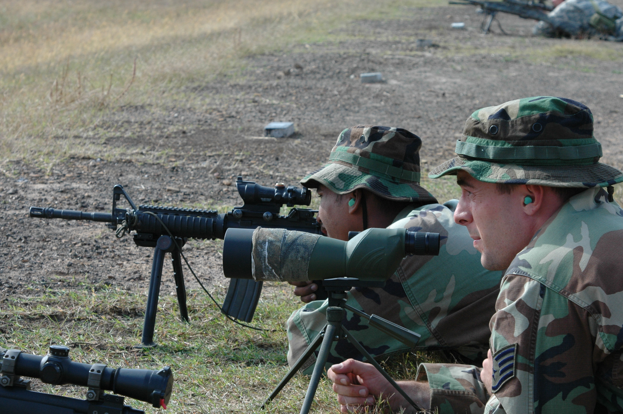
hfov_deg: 19.5
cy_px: 207
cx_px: 312
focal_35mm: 105
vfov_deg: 13.0
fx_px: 1815
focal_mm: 70
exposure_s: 1/250
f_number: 8
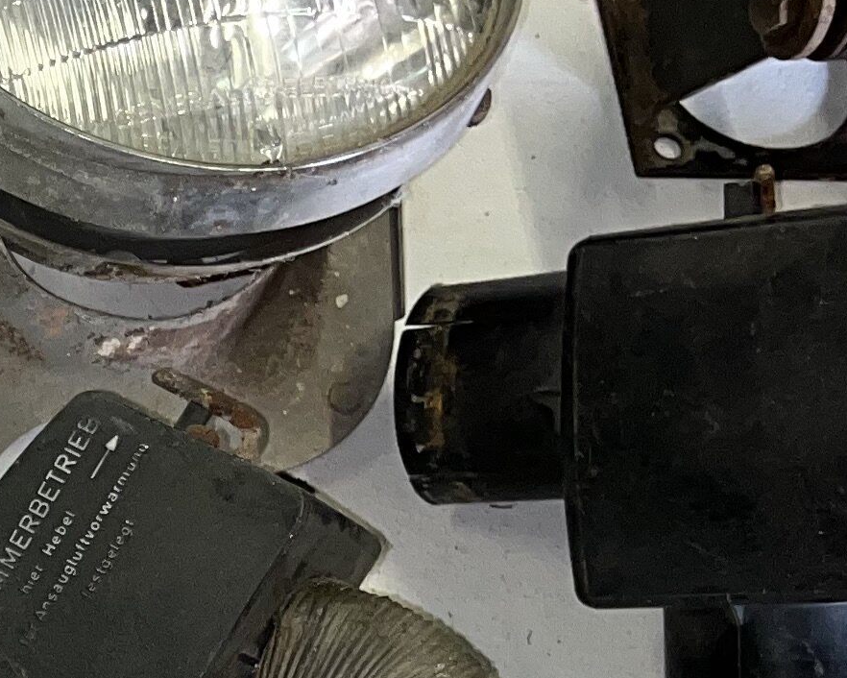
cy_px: 954
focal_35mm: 116
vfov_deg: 12.7
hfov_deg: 13.6
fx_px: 2909
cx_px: -949
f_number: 1.6
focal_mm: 5.1
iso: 40
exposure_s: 1/30
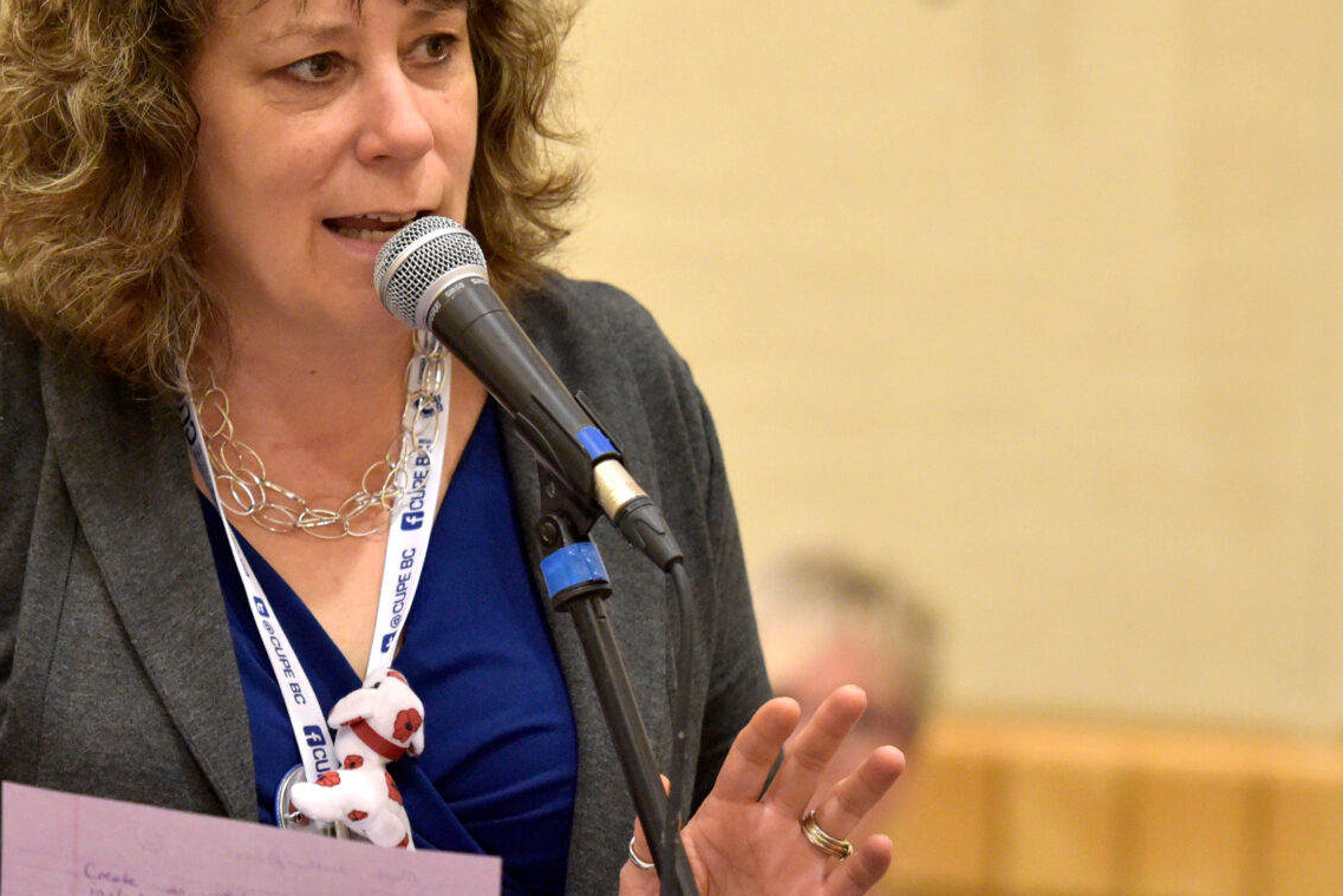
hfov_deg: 6.8
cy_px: 355
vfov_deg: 4.5
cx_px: 360
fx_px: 11345
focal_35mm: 304
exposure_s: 1/160
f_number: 2.8
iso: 4000
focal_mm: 135
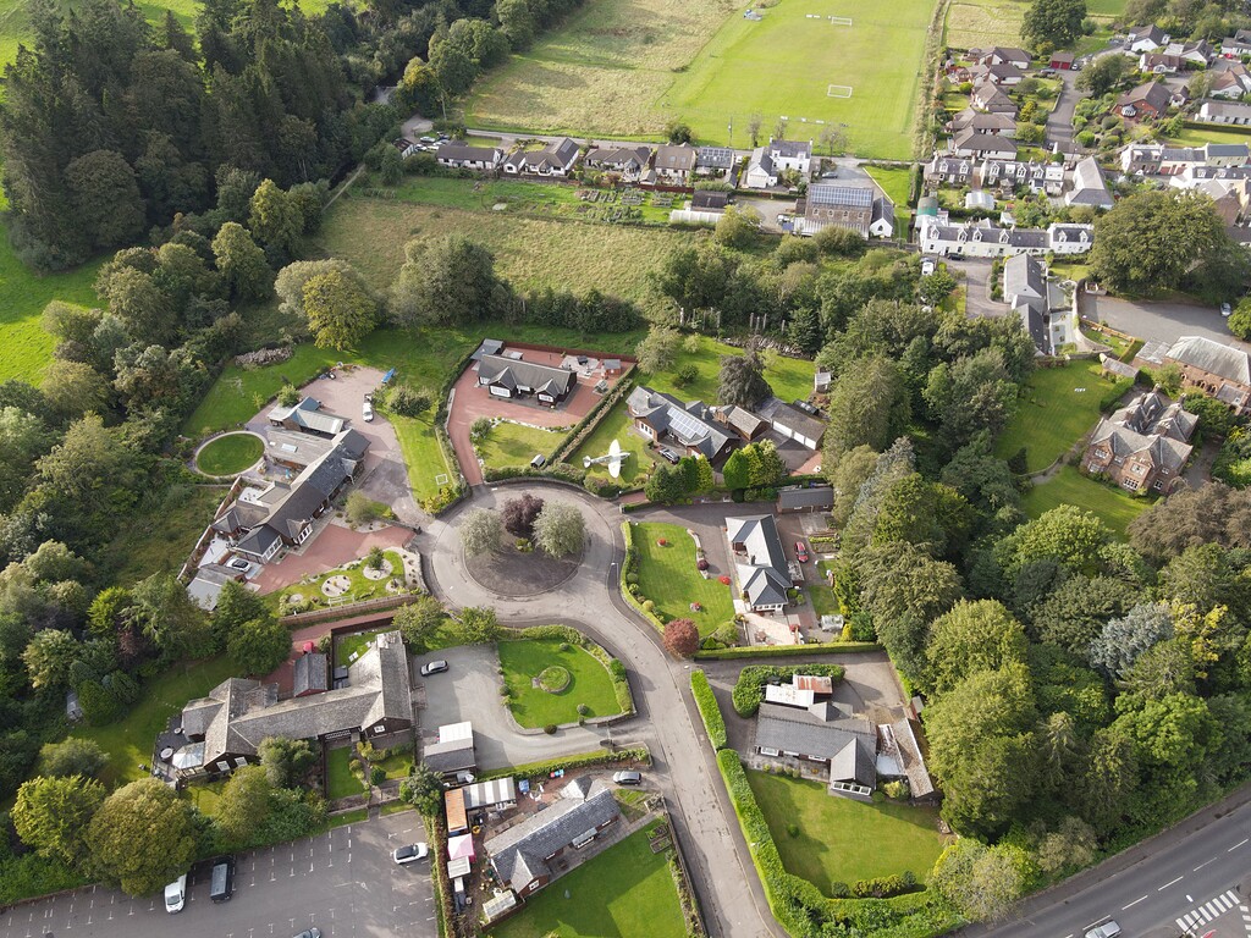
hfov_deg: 71.6
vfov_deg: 56.8
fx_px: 867
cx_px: 626
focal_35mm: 24
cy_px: 469
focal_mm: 4.5
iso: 100
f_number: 2.8
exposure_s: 1/125
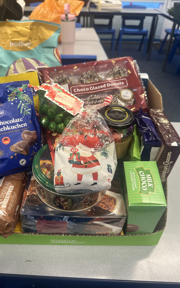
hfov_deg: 47.4
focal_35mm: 26
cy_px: 142
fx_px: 204
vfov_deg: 70.4
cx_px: 76
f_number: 1.78
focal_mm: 6.86
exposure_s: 1/50
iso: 125
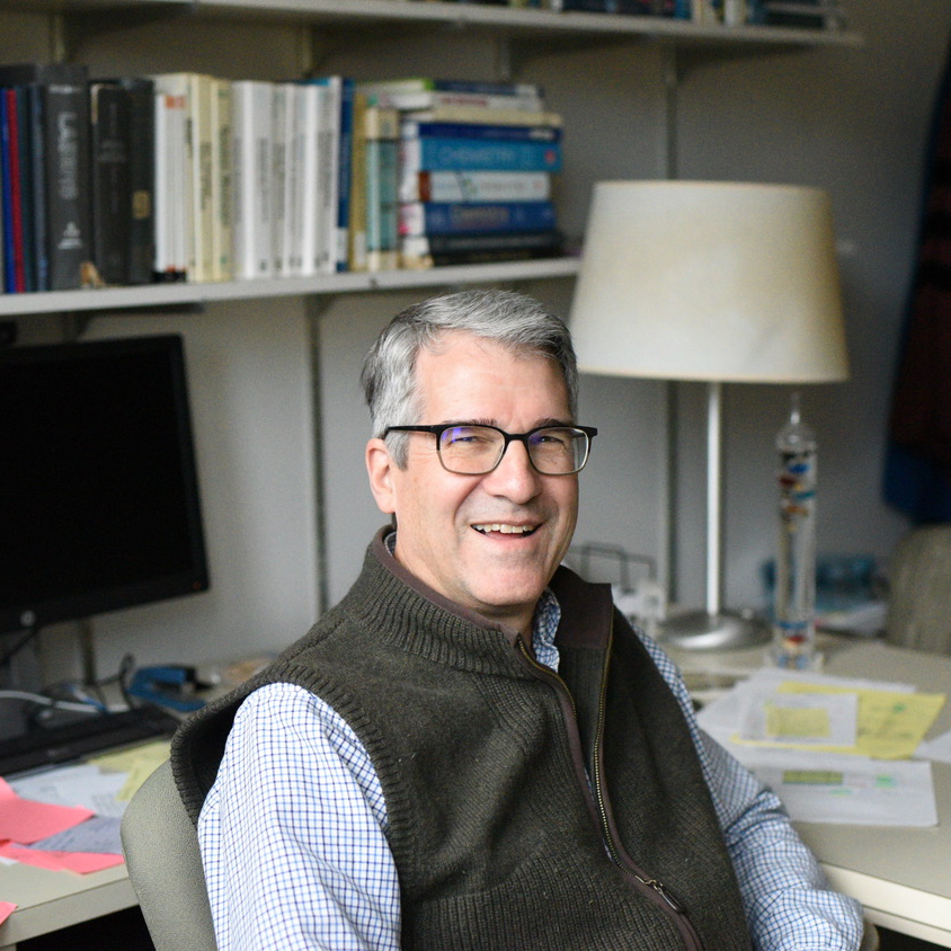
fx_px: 1803
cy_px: 472
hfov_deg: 29.5
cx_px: 534
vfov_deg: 29.6
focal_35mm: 58
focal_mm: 45
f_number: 2.8
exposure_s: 1/4000
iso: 10000
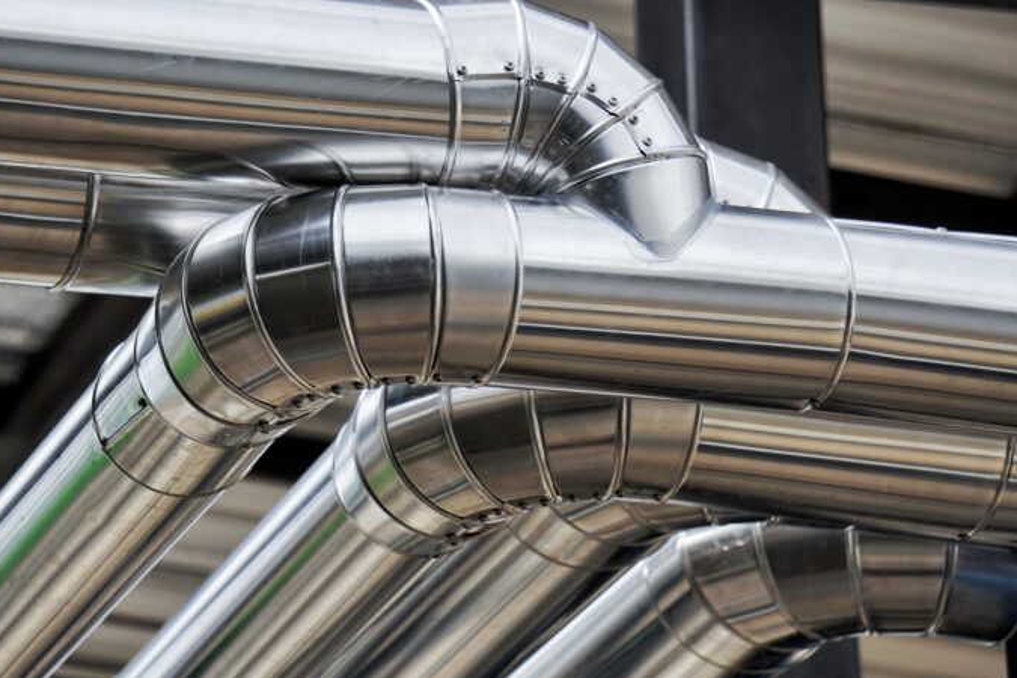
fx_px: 5977
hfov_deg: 9.7
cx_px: 441
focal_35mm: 212
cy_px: 329
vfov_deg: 6.5
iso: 100
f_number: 5.6
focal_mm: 119
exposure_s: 1/320
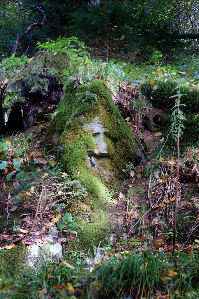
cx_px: 100
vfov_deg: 27.0
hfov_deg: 18.2
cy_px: 150
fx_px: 622
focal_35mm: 75
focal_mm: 75
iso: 400
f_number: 6.7
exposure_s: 1/10
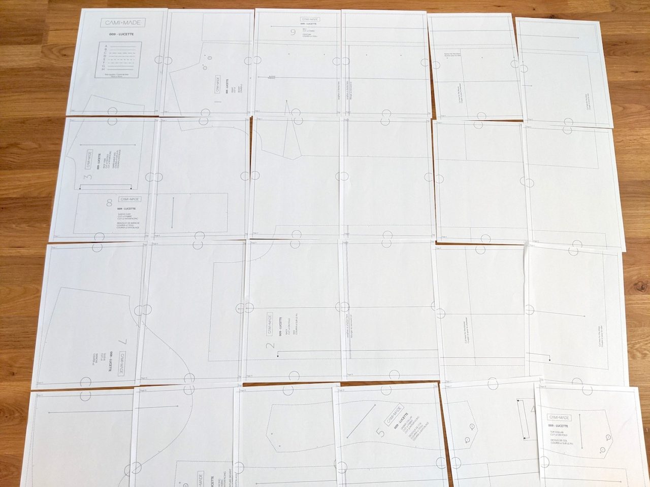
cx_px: 325
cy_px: 244
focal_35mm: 27
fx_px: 507
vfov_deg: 51.4
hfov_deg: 65.3
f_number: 1.8
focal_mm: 4.44
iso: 244
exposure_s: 1/120
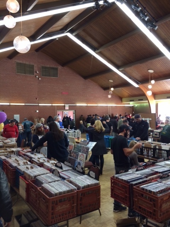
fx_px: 196
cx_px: 85
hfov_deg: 46.8
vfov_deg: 60.0
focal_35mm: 30
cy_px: 114
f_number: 2.2
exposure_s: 1/30
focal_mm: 4.12
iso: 125
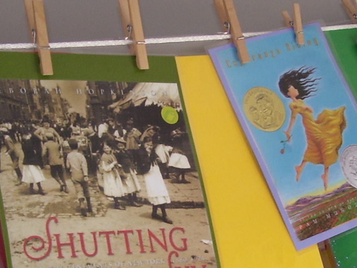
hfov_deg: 20.0
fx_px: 1011
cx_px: 157
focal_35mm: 98
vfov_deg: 15.0
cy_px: 220
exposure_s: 1/60
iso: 80
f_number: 2.7
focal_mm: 6
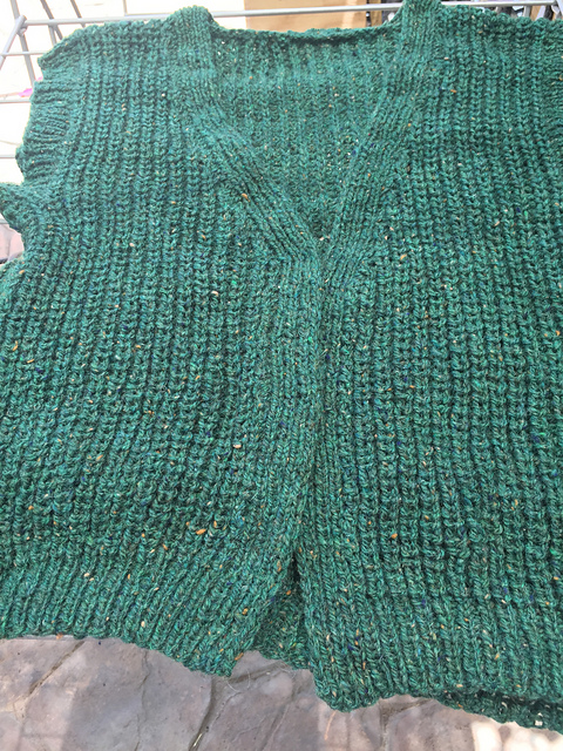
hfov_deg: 48.2
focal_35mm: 29
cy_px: 376
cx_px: 282
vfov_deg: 61.7
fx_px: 629
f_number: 2.2
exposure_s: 1/124
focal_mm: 4.15
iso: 32
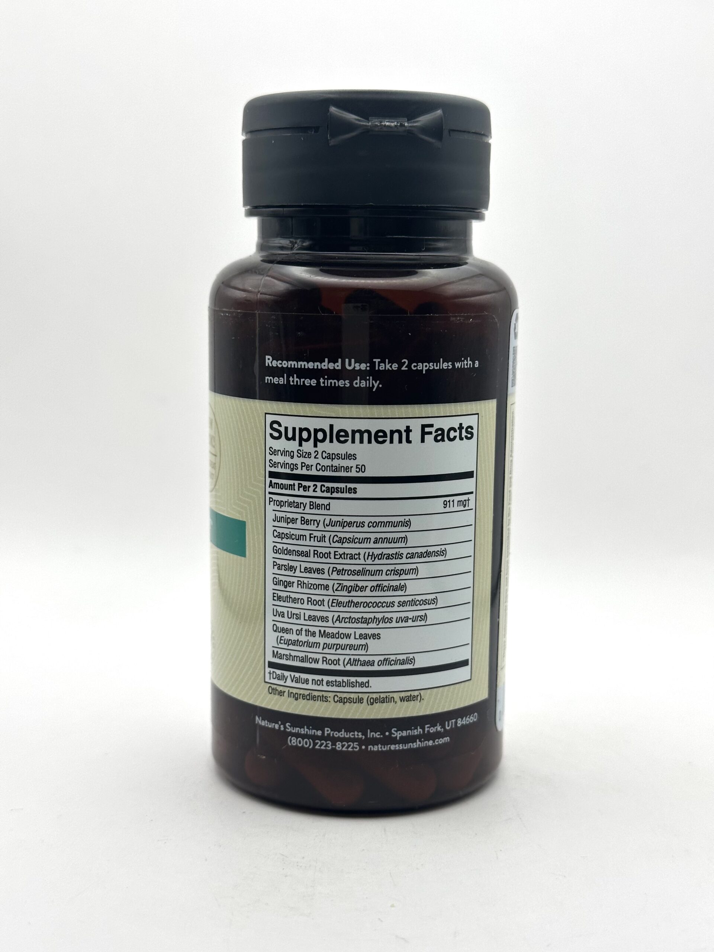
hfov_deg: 30.3
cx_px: 357
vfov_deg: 39.7
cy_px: 476
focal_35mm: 48
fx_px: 1320
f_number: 1.78
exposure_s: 1/318
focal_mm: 6.86
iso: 64
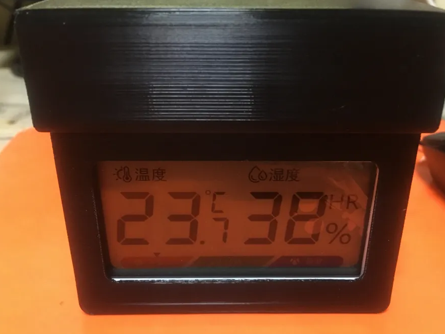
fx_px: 424
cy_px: 166
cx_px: 231
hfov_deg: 55.3
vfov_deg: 42.9
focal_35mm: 33
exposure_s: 1/8
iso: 160
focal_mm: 4.15
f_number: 2.2
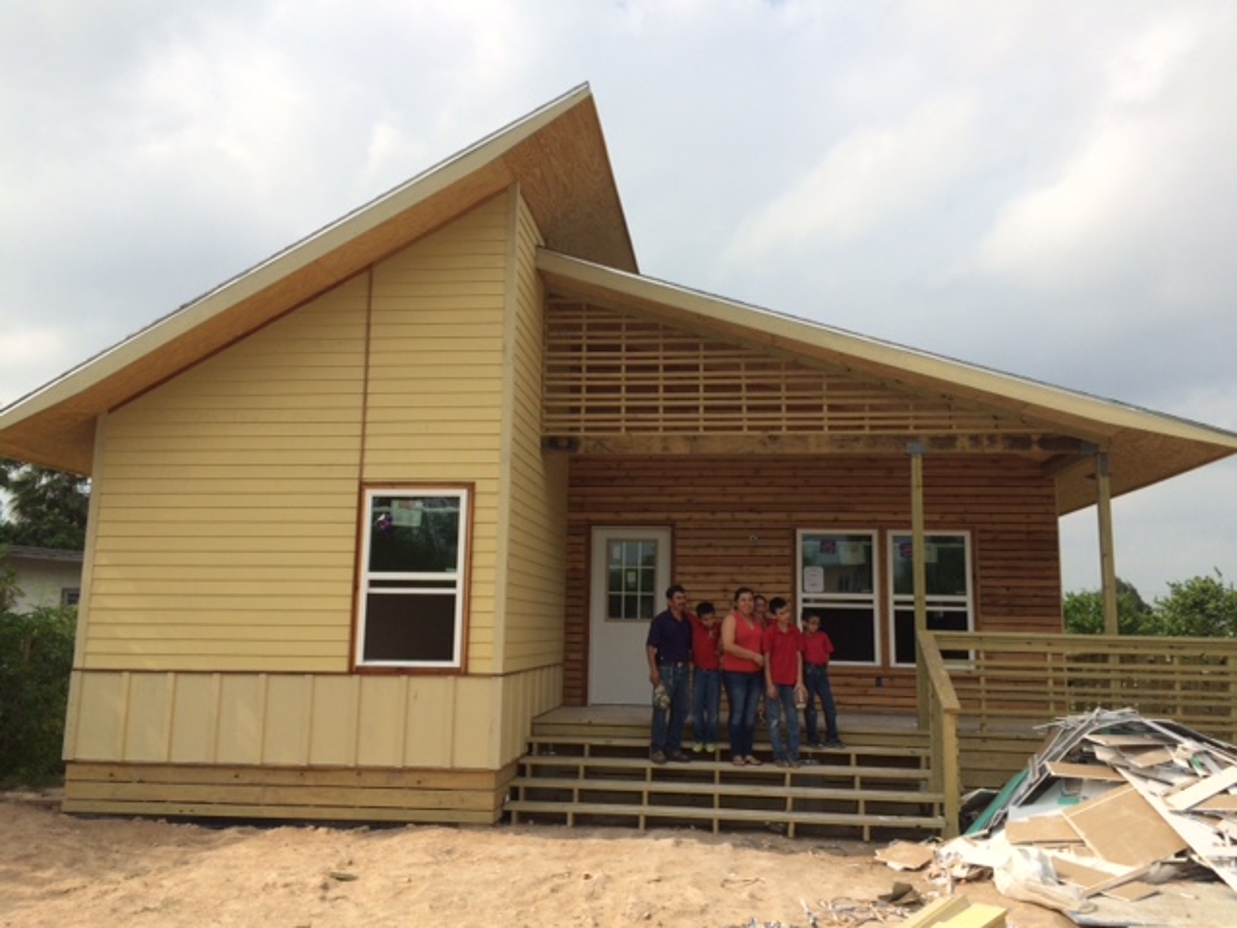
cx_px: 618
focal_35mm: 29
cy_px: 464
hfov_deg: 61.7
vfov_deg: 48.2
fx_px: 1036
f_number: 2.2
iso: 32
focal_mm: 4.15
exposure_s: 1/2933
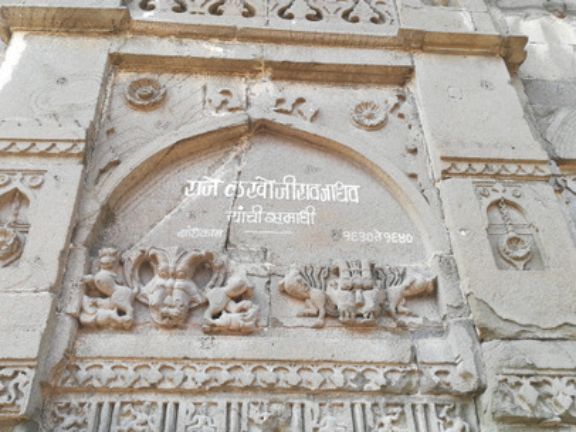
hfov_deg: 56.7
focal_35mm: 32
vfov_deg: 44.2
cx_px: 271
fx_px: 533
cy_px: 222
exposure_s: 1/123
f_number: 2.2
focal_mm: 3.81
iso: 50
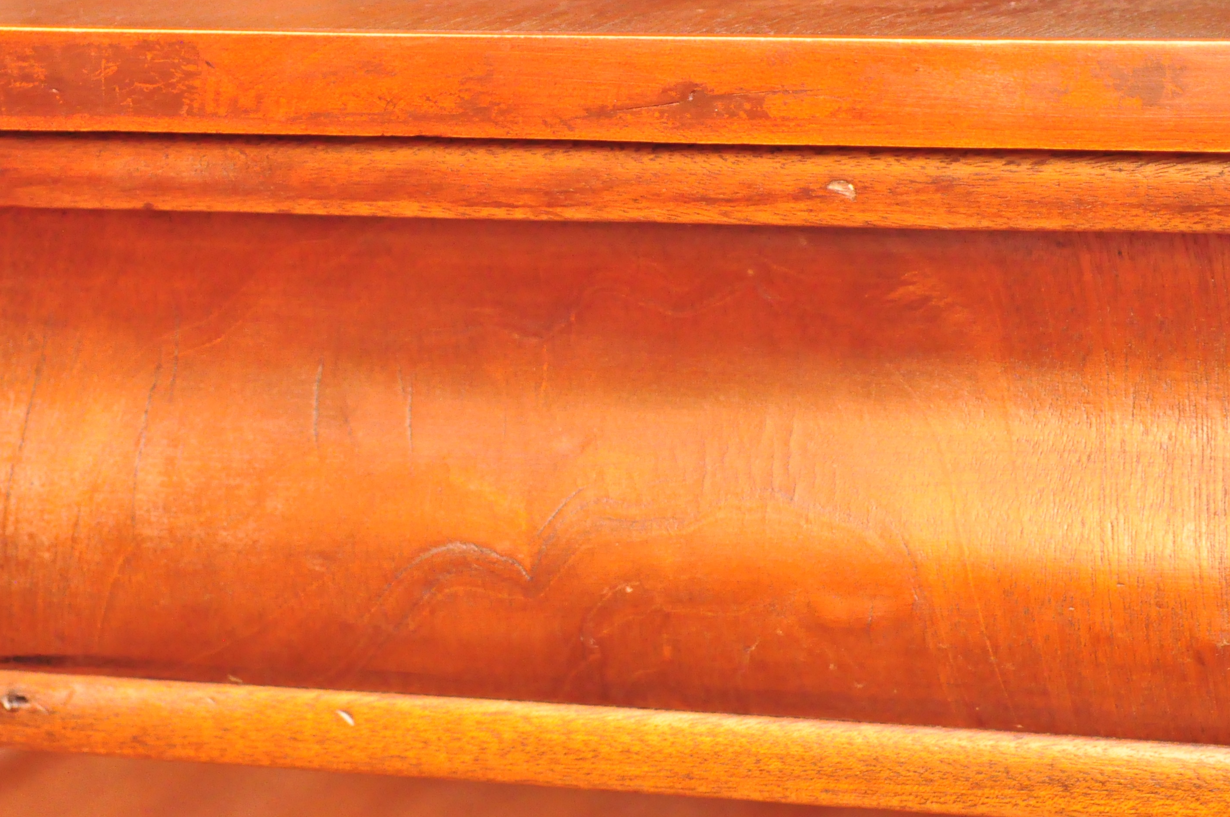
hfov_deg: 16.4
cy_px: 345
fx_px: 4257
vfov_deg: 11.0
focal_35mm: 125
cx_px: 449
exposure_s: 1/125
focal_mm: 55
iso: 3200
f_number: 5.6
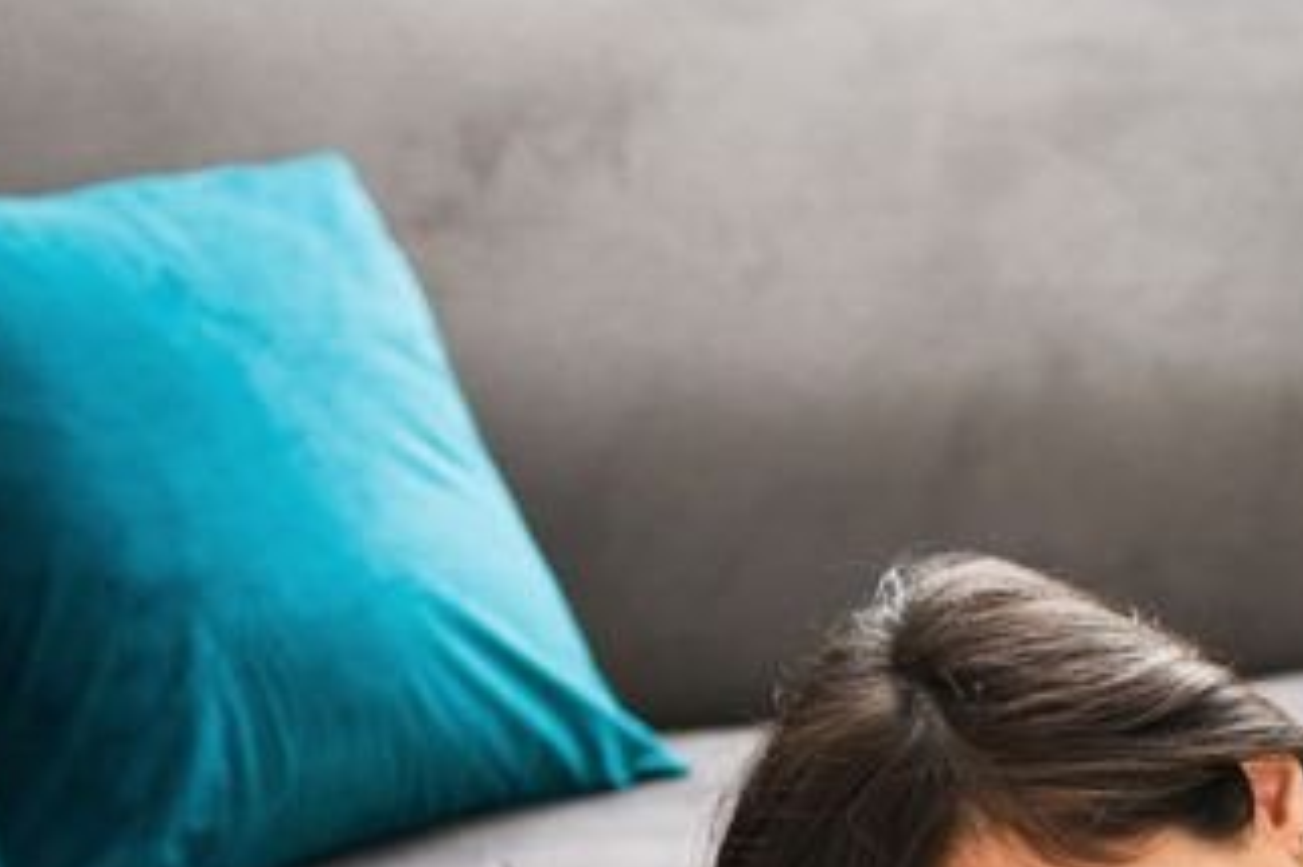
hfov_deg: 14.3
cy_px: 1250
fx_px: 4920
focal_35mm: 136
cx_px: 1825
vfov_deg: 9.8
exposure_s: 1/160
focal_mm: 35
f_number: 1.8
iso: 400
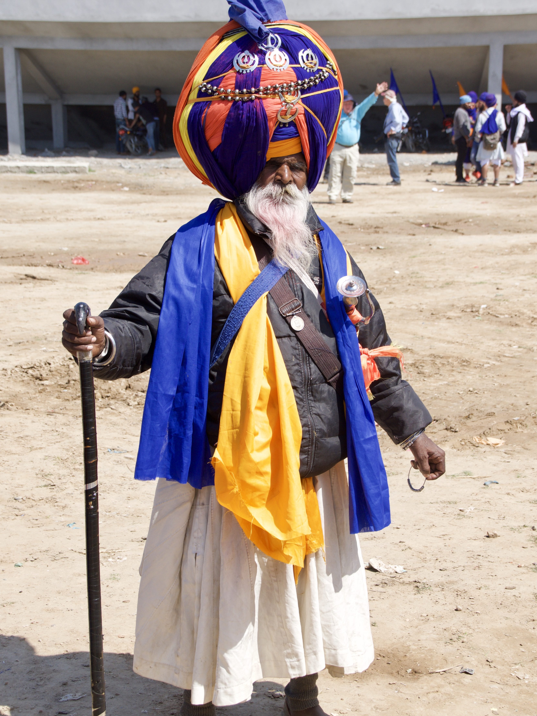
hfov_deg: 17.4
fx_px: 1758
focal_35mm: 85
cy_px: 333
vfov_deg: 23.0
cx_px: 268
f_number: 9
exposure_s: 1/320
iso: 200
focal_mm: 52
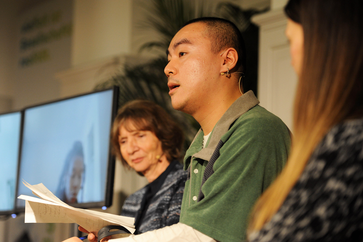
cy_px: 121
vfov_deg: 12.2
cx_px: 182
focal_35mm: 112
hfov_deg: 18.3
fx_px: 1129
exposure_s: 1/125
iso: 1600
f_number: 3.5
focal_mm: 112
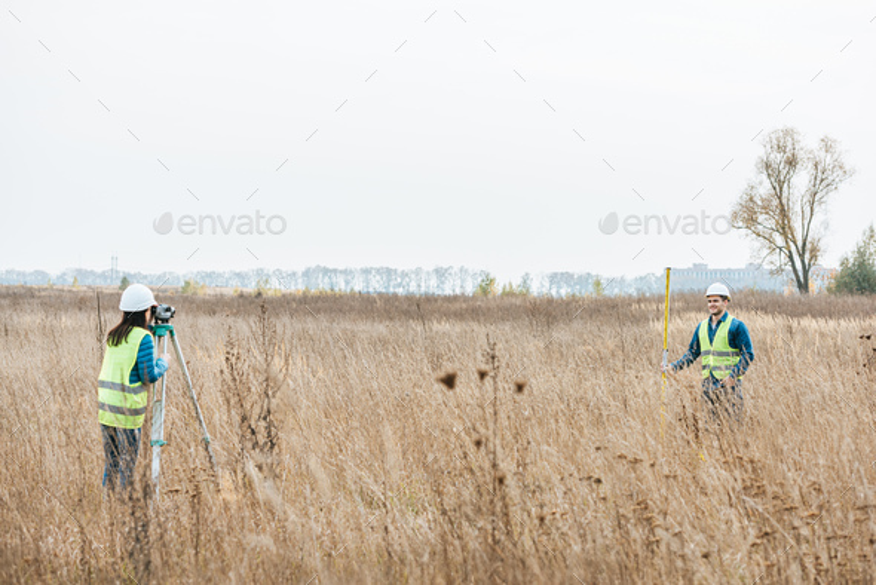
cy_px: 292
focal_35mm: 86
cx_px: 438
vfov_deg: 15.9
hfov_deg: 23.6
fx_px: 2094
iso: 125
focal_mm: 86
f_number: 4.5
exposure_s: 1/250
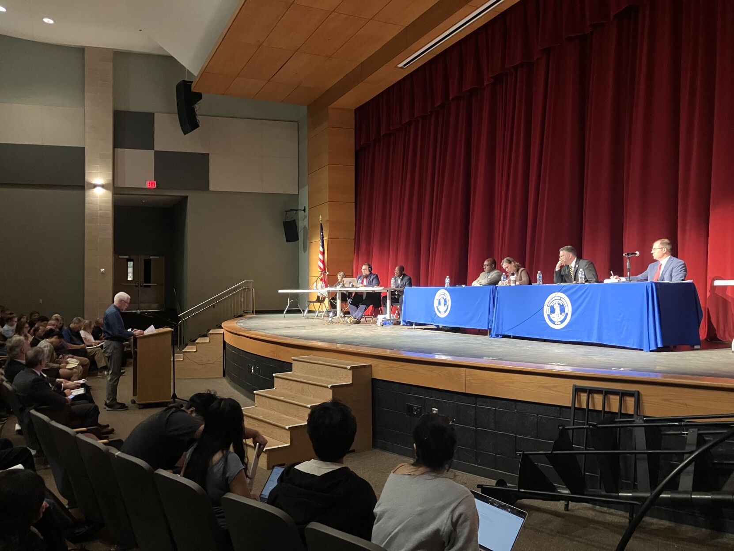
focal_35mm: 28
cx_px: 367
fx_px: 594
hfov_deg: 63.4
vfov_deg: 49.8
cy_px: 276
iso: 640
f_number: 1.8
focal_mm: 3.99
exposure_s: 1/30
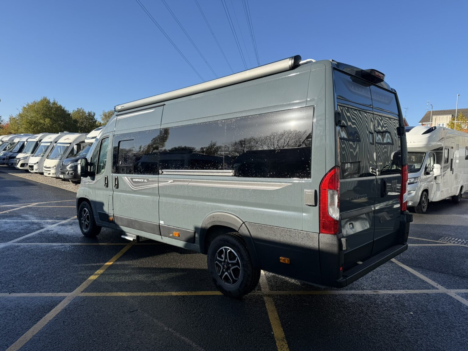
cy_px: 176
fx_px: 324
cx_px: 234
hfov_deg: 71.6
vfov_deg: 56.8
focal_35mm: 24
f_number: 1.78
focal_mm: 6.76
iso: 80
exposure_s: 1/2370
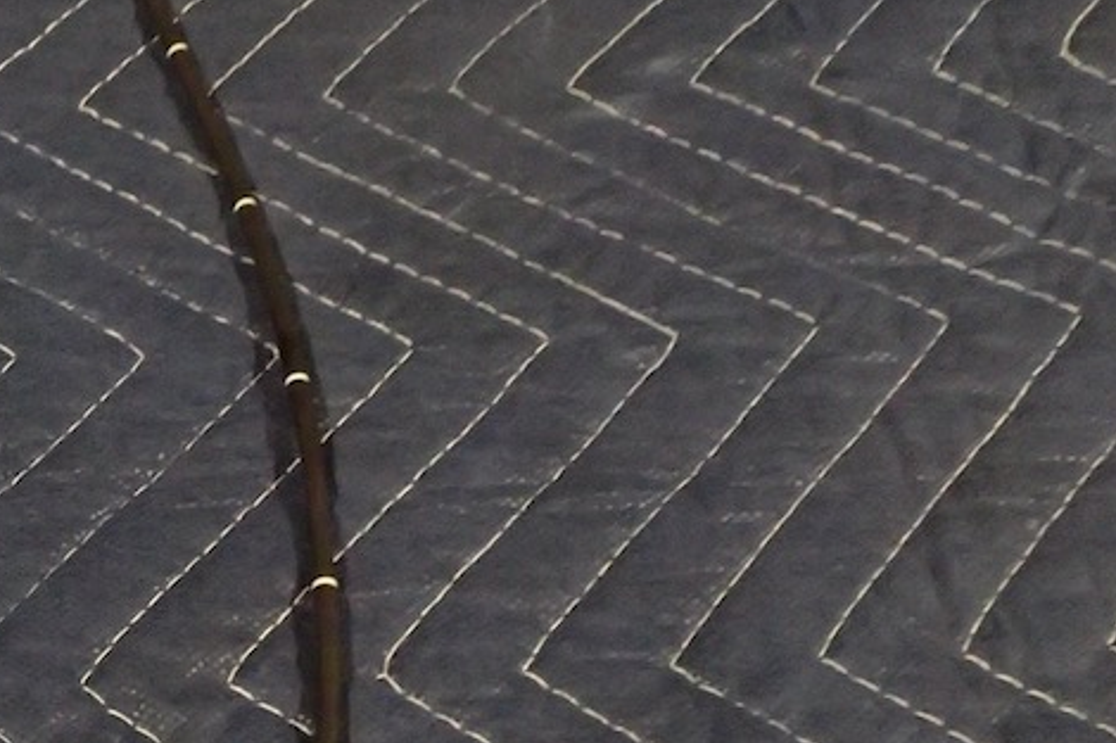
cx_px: -375
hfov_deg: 21.4
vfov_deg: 15.8
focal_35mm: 85
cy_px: 712
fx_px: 2634
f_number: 3.2
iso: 800
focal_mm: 5.5
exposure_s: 1/15
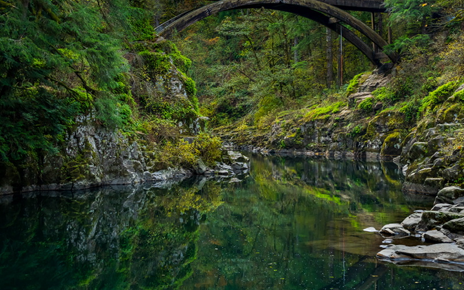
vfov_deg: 20.3
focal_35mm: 64
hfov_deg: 31.9
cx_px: 280
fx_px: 809
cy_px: 104
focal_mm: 39
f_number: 6.3
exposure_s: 1/200
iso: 640
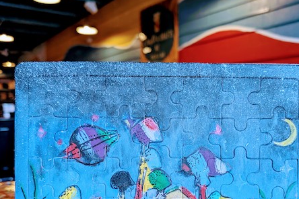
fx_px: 299
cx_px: 156
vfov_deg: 35.9
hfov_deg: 53.1
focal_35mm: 36
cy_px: 154
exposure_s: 1/30
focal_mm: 6.9
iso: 30
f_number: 1.68
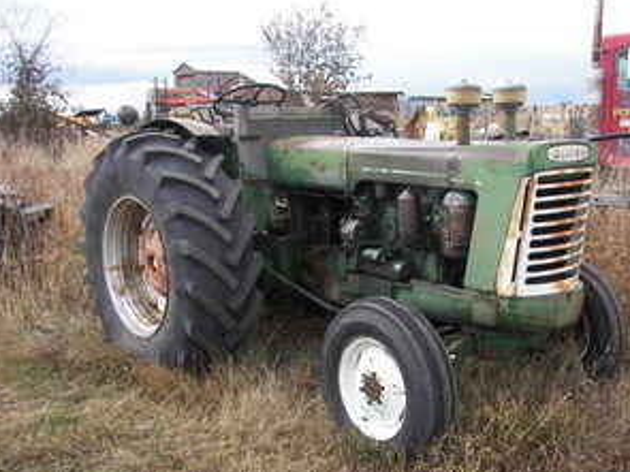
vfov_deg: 34.3
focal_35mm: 42
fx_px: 764
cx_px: 350
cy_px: 267
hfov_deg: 44.7
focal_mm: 6
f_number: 2.8
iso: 64
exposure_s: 1/200
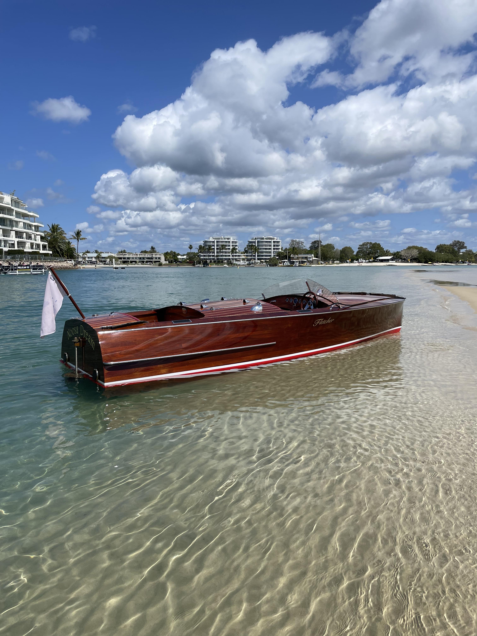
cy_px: 318
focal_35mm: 26
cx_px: 238
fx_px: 478
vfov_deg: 67.3
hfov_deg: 53.1
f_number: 1.6
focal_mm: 4.2
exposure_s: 1/6494
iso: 32
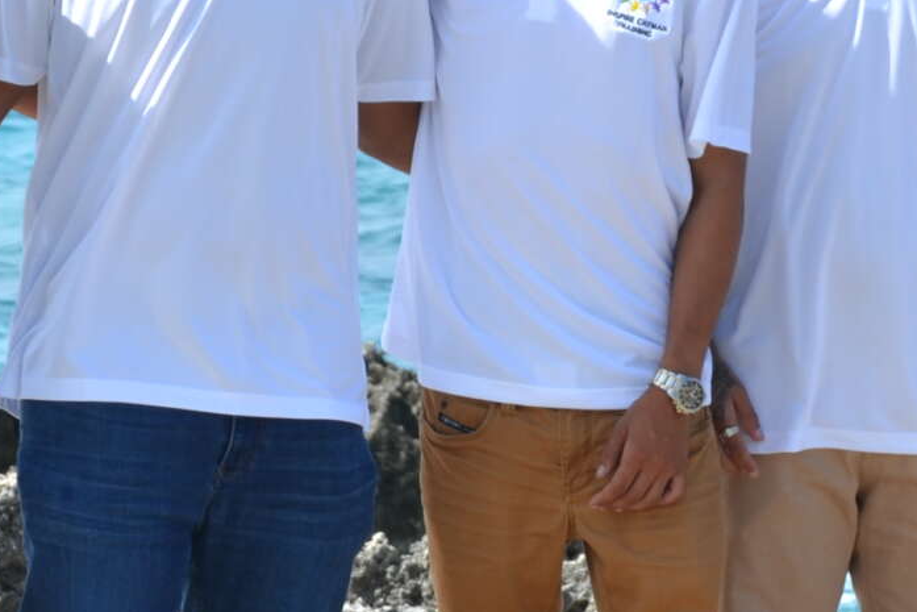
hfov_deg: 6.8
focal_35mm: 303
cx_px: 655
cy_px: 259
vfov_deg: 4.5
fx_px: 7715
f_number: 7.1
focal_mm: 55
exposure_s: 1/200
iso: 100
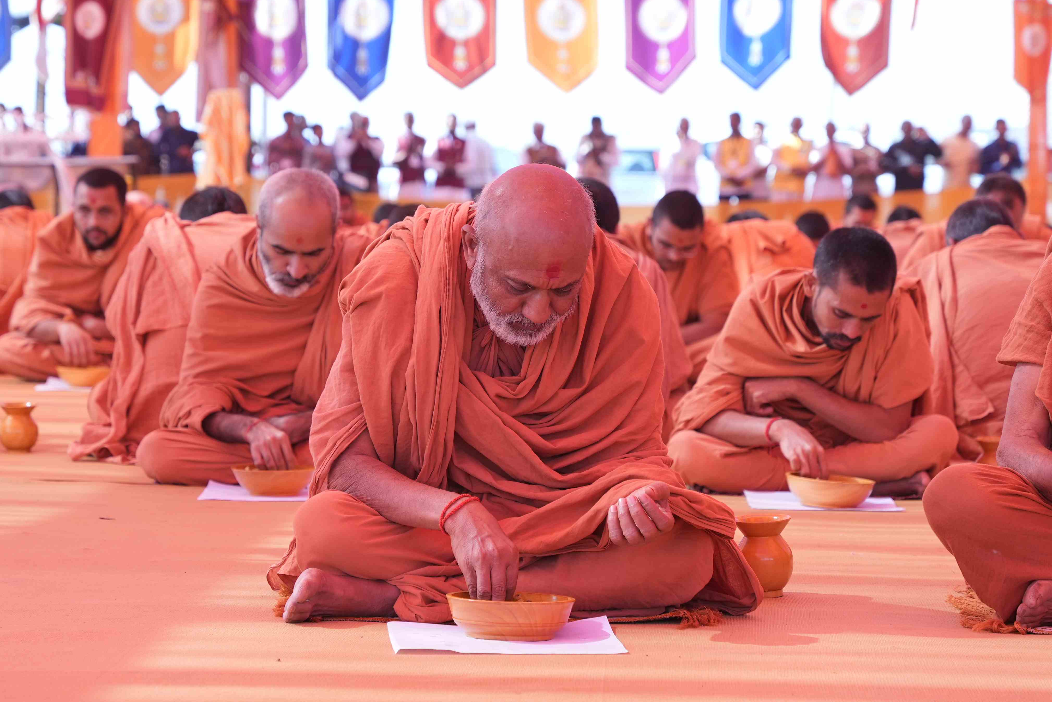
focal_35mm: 120
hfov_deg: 17.1
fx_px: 3506
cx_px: 497
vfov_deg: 11.4
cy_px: 306
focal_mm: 70
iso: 200
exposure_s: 1/200
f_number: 4.5
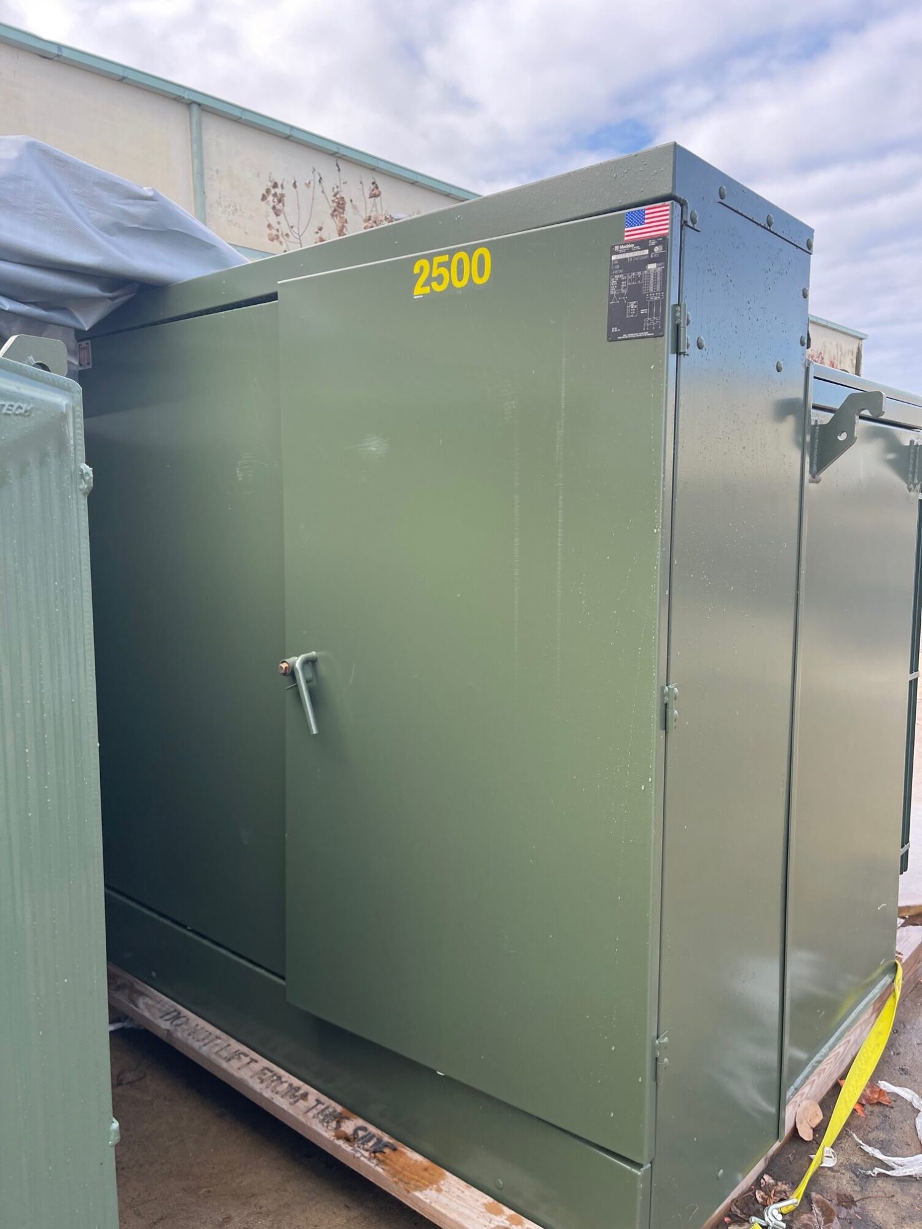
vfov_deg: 67.3
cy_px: 614
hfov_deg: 53.1
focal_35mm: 26
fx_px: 923
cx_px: 461
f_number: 1.6
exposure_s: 1/540
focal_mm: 5.1
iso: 32
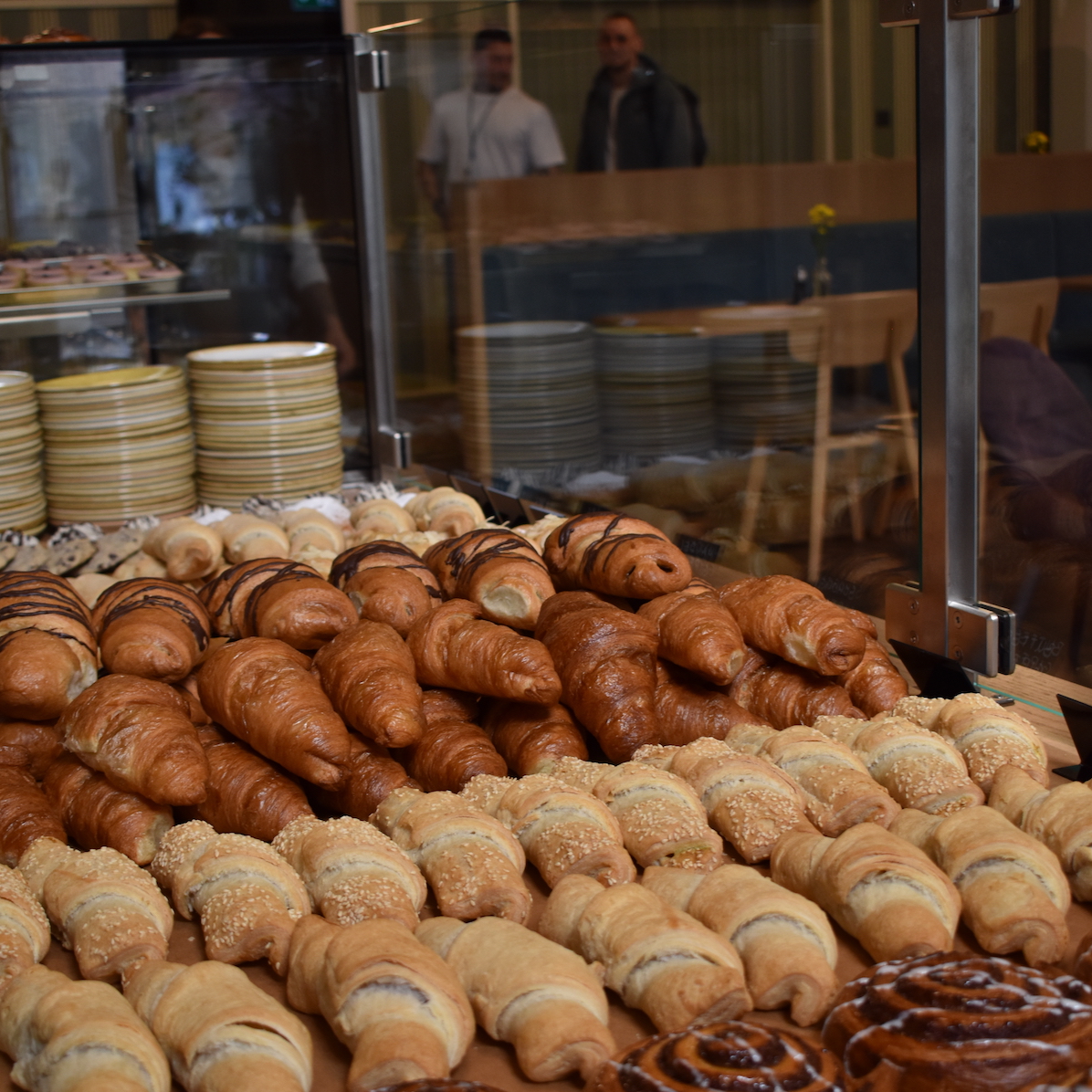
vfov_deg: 30.7
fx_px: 1986
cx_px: 546
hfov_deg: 30.7
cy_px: 614
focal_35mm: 56
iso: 500
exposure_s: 1/100
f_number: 4.5
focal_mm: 29
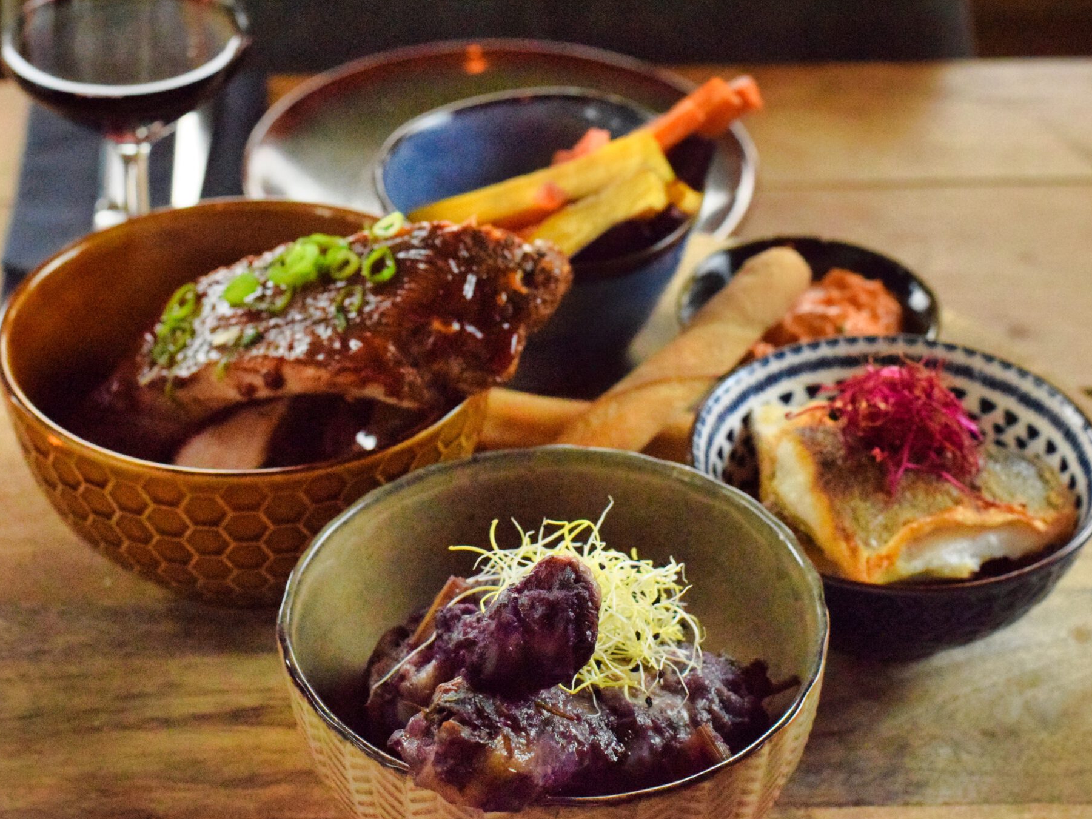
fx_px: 2587
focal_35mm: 82
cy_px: 410
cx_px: 606
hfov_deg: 23.8
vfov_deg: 18.0
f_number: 5
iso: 12800
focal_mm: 50
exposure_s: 1/640
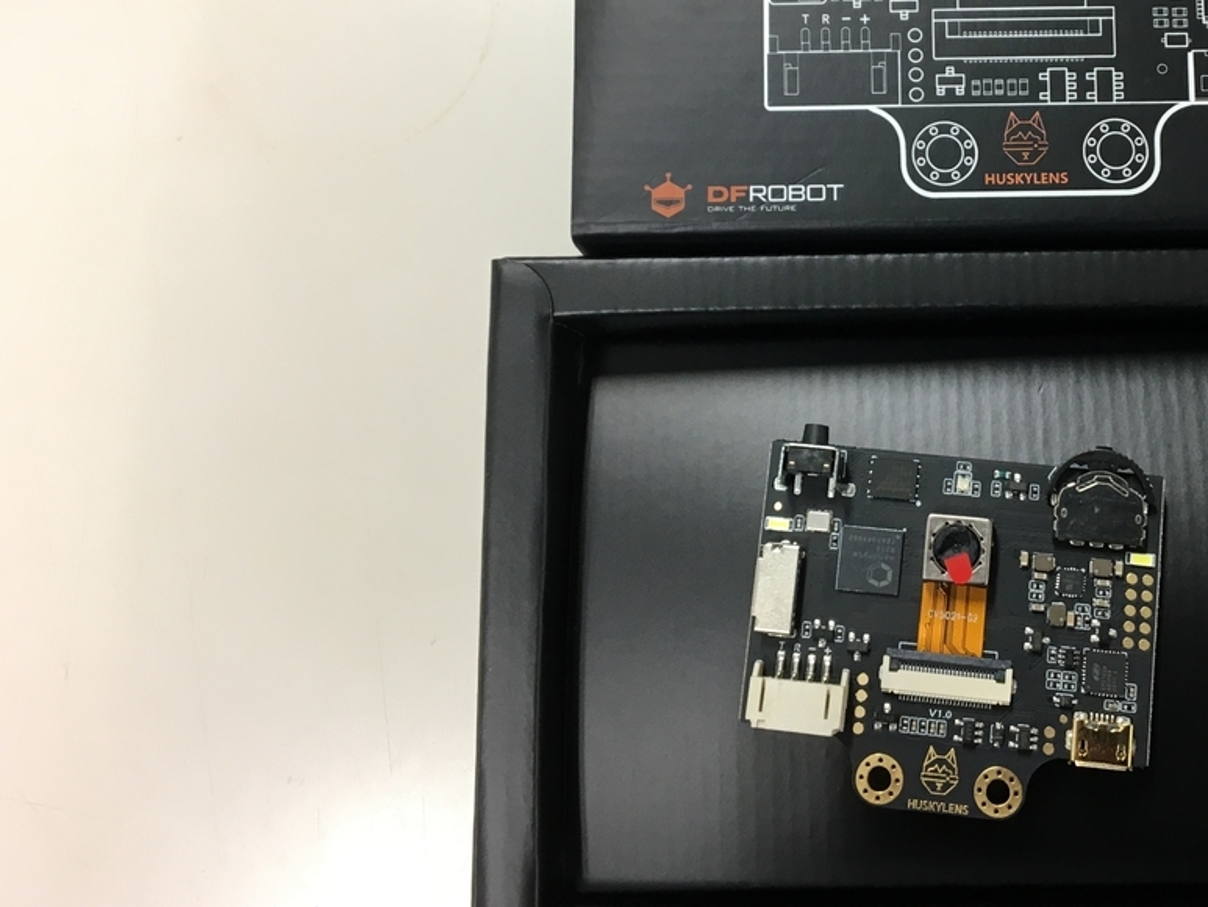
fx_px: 1571
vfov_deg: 31.8
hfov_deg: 40.8
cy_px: 256
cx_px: 913
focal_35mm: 45
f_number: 2.2
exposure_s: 1/30
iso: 64
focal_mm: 4.15
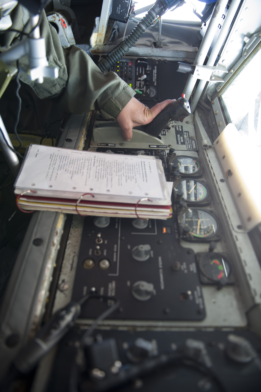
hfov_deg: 53.1
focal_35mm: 24
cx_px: 130
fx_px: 261
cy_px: 196
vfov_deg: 73.8
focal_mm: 24
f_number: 2.8
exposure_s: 1/15
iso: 400
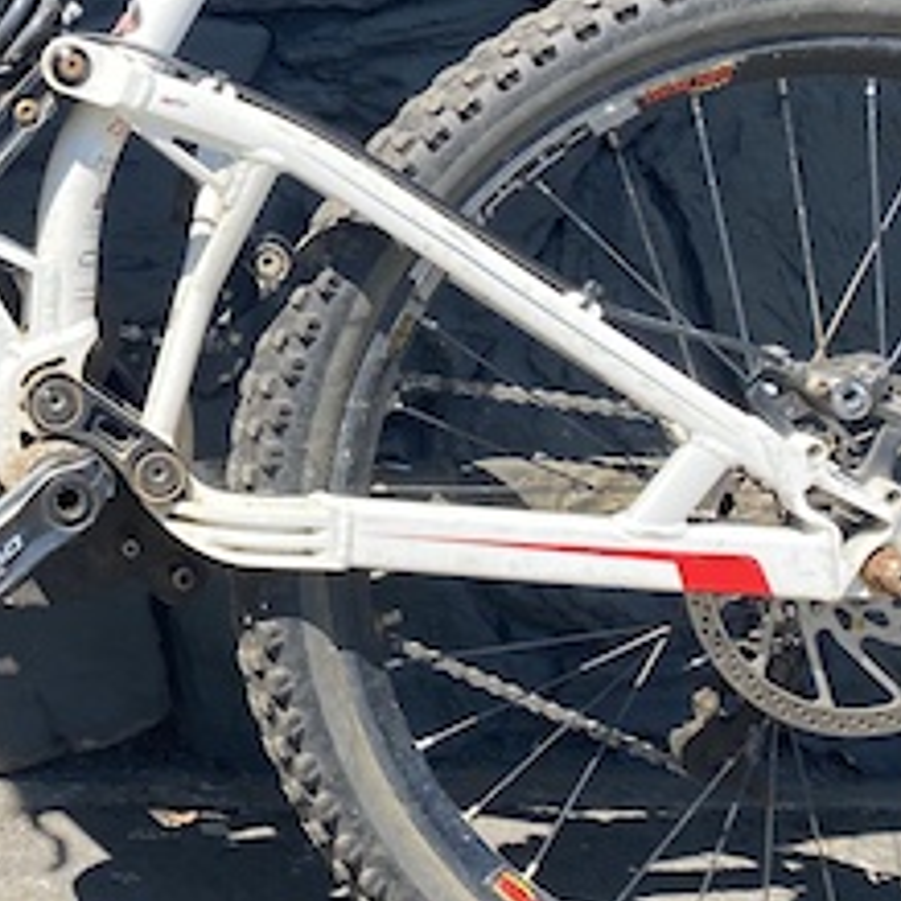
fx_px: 2474
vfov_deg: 20.1
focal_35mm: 84
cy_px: 33
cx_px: -115
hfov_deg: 19.7
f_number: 1.8
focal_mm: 4.25
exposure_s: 1/852
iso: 32
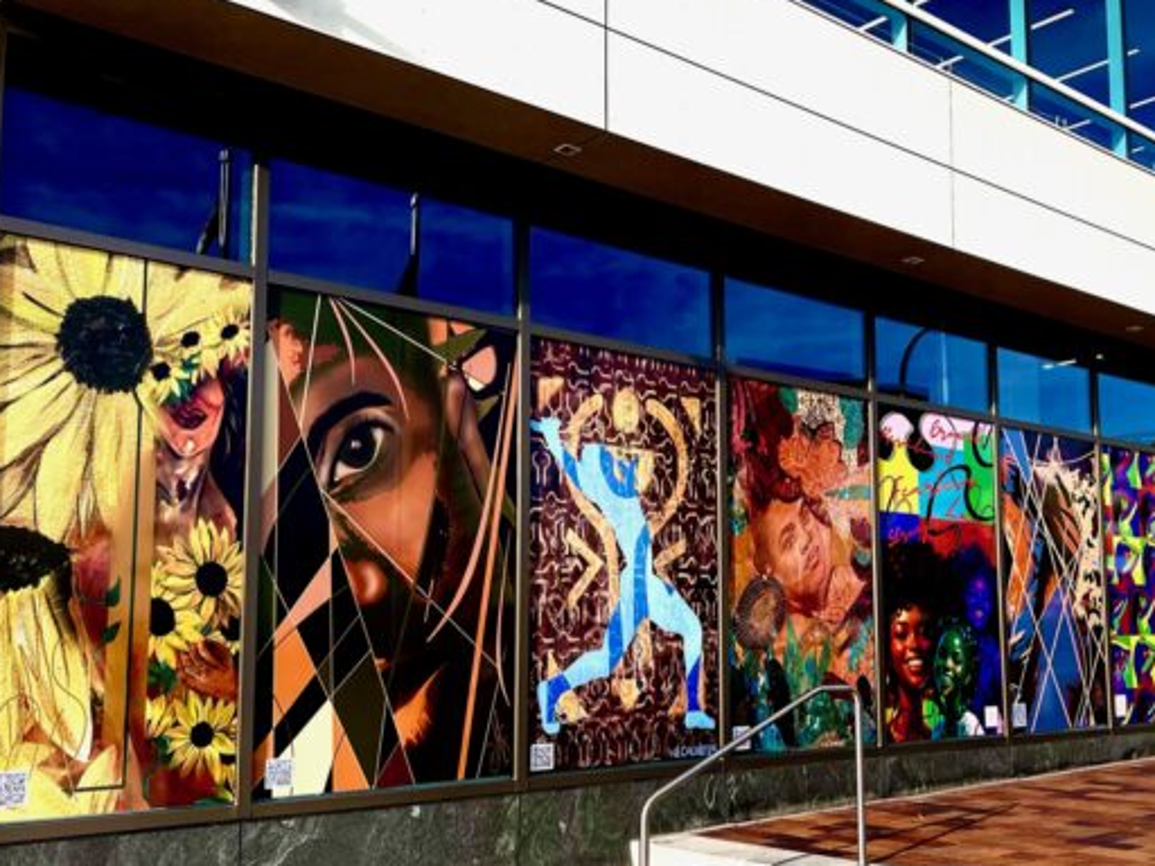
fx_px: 1301
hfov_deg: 47.1
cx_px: 765
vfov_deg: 36.8
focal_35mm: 39
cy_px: 489
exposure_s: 1/1724
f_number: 1.5
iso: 50
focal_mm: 5.7
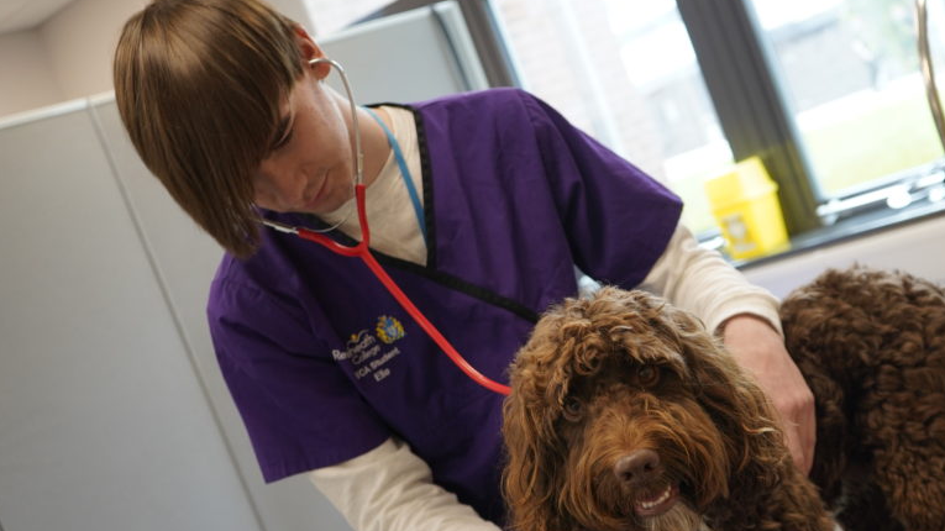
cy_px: 327
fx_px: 1378
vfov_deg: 21.8
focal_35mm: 55
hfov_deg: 37.7
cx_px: 569
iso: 500
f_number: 4
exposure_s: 1/60
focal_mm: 39
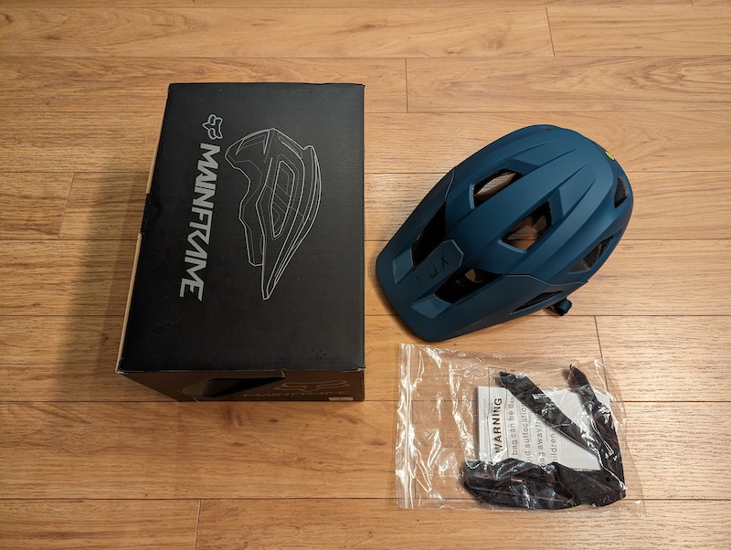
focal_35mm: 24
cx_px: 366
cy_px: 275
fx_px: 507
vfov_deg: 56.9
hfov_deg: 71.5
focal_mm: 6.81
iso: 775
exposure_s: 1/23.8
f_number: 1.85
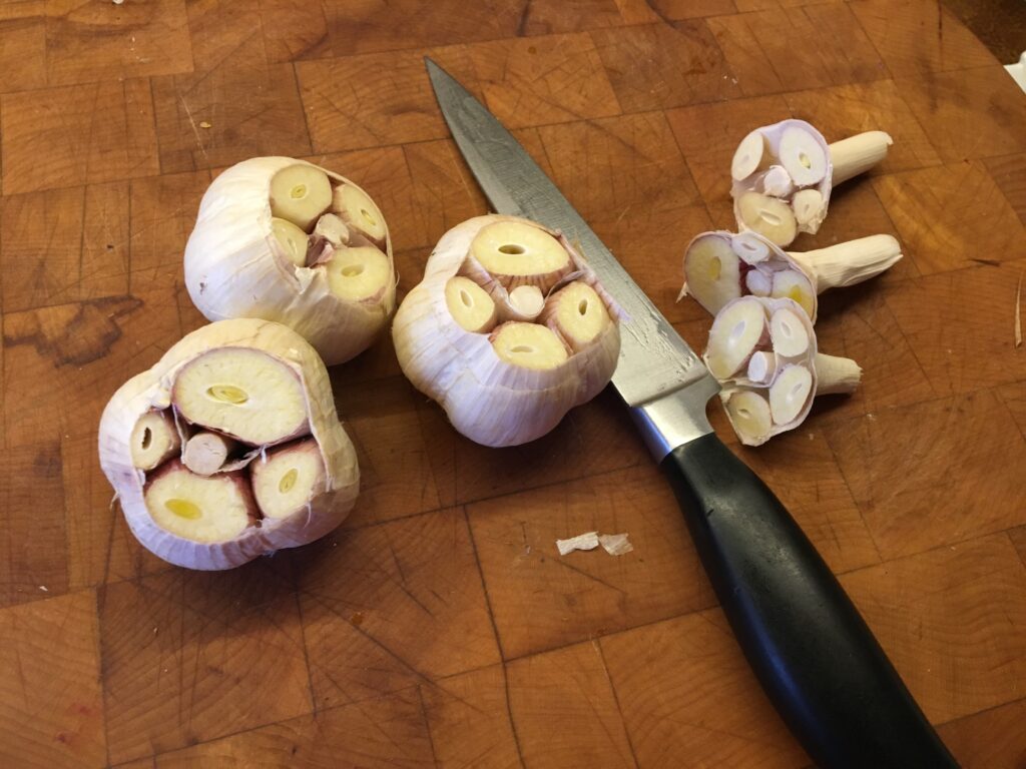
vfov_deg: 48.2
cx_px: 513
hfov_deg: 61.7
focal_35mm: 29
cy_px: 384
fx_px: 860
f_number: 2.2
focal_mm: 4.15
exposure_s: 1/30
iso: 100
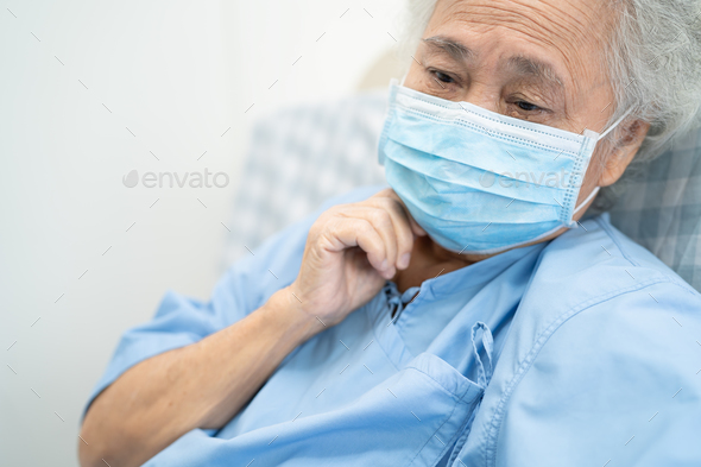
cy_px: 234
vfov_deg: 27.0
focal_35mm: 50
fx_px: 973
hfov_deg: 39.6
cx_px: 350
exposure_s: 1/80
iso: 125
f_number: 2
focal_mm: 50
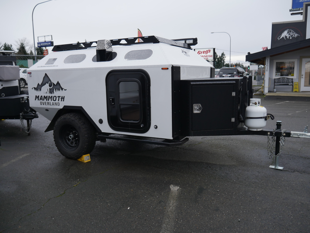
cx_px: 155
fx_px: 251
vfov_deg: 49.8
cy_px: 116
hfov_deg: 63.4
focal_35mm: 28
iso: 200
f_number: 3.5
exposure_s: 1/125
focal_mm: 14
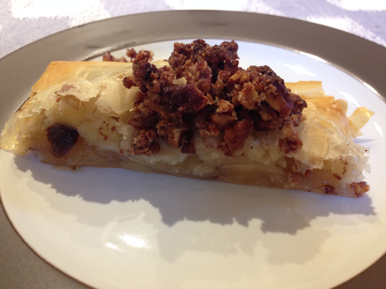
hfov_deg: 55.4
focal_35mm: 33
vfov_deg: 42.9
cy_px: 144
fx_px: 368
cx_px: 193
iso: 125
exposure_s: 1/20
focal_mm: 4.12
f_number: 2.4
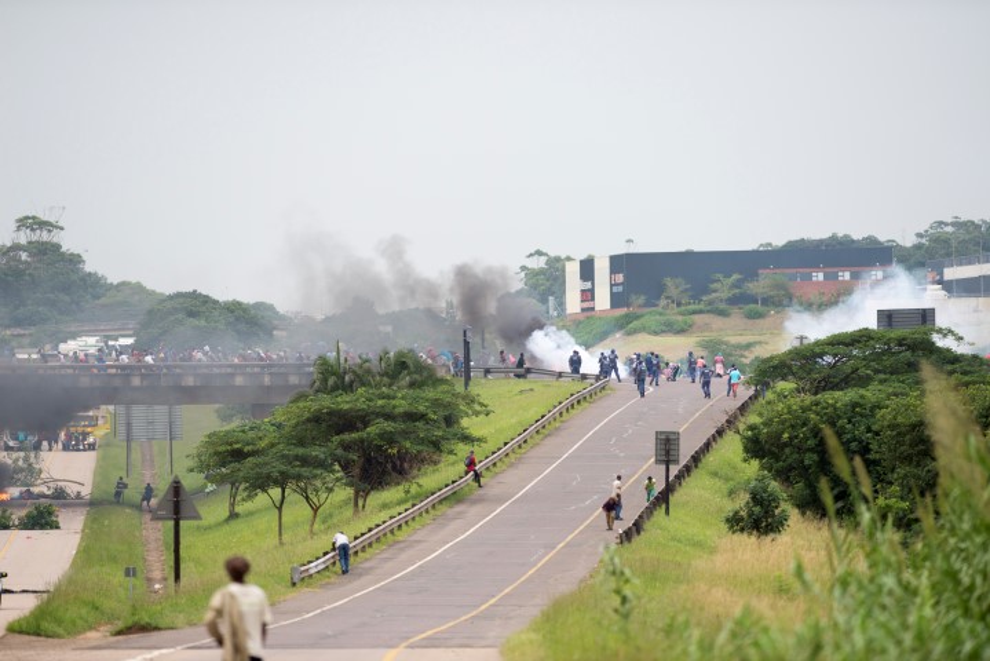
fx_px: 8253
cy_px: 330
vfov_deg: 4.6
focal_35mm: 300
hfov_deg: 6.9
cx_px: 495
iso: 400
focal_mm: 300
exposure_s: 1/800
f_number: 3.5
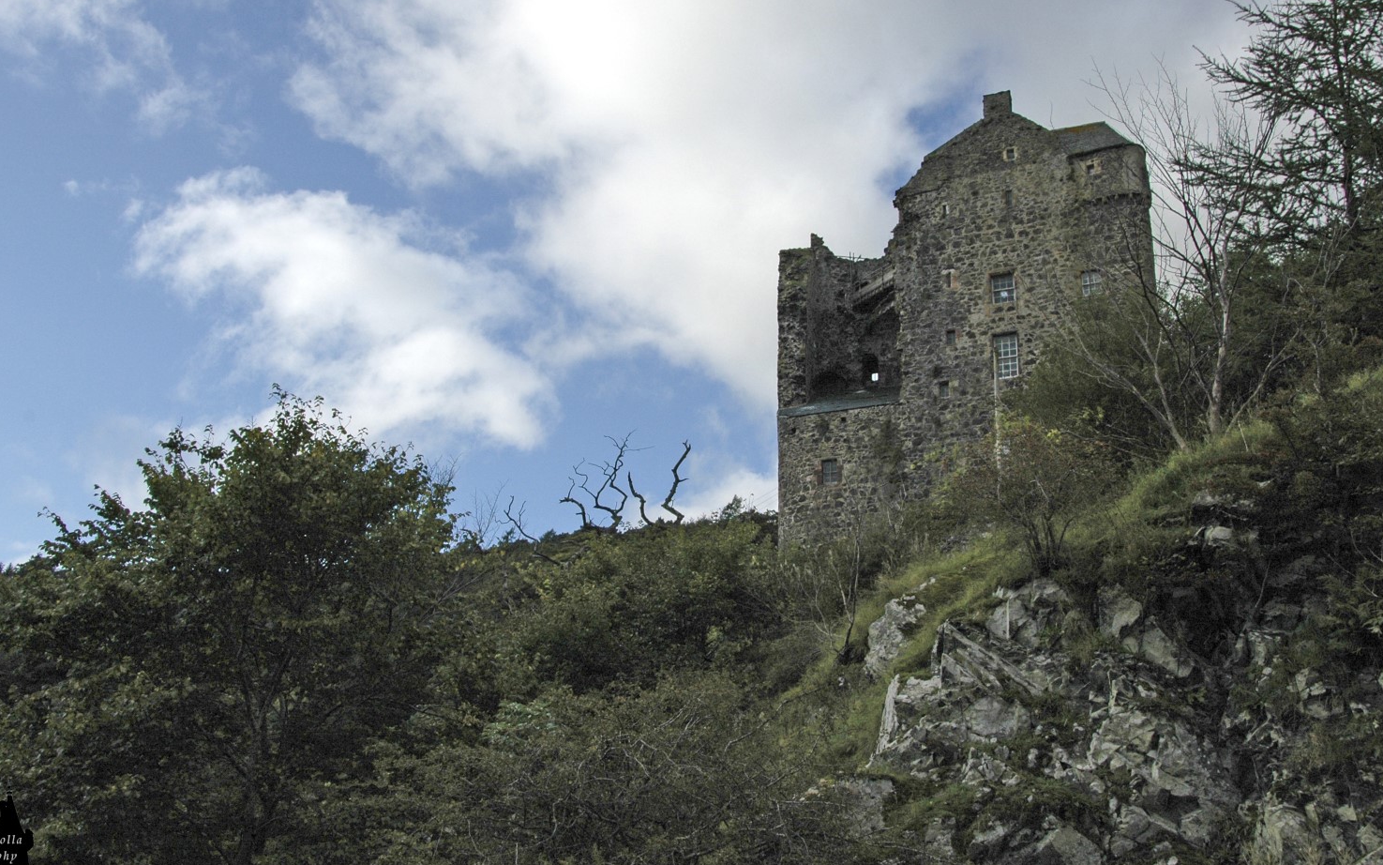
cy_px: 386
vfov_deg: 34.4
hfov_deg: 52.7
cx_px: 653
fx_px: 1395
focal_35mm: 37
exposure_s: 1/500
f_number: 11
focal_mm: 22
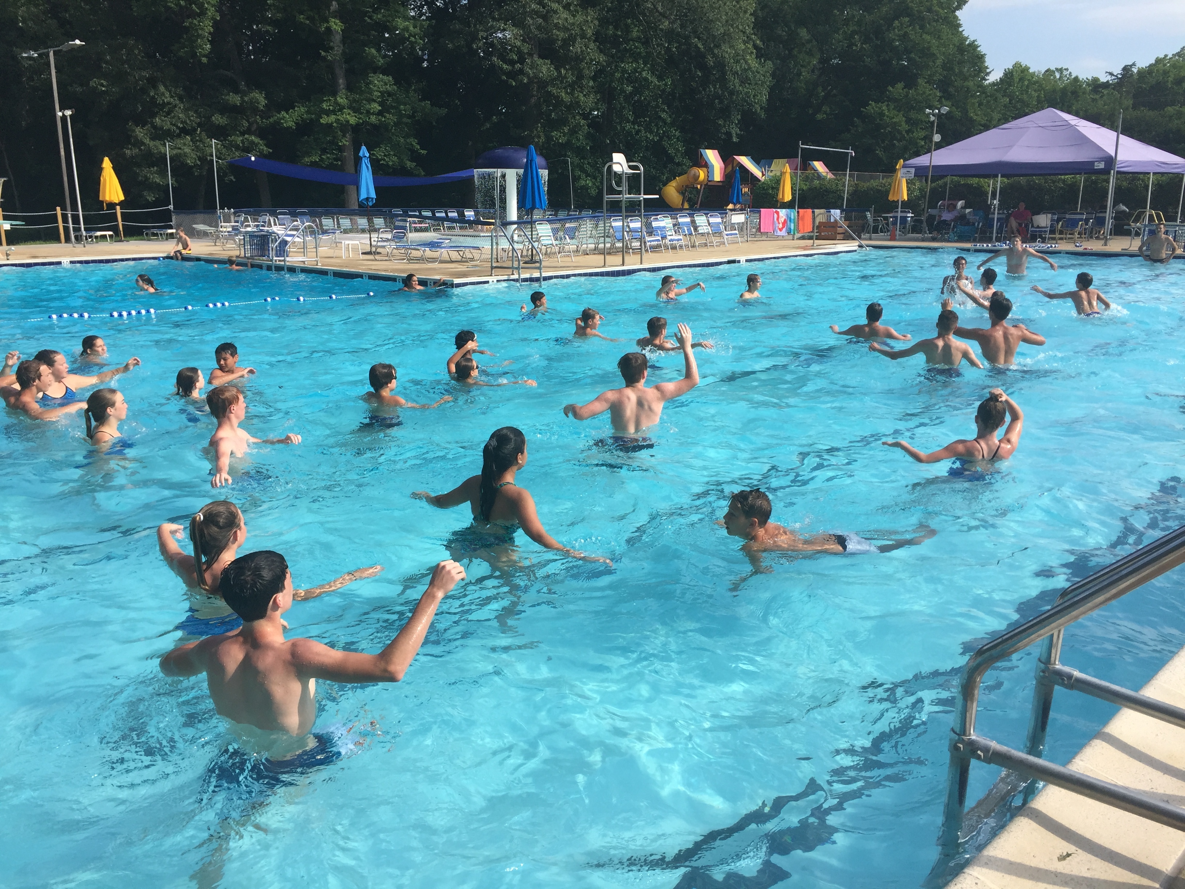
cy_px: 444
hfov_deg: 61.7
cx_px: 592
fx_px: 993
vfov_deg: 48.2
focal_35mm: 29
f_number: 2.2
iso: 32
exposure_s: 1/1883
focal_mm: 4.15
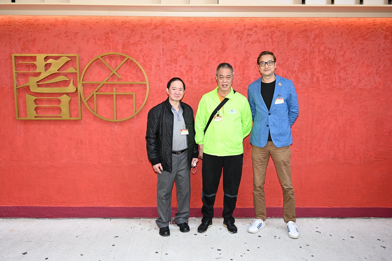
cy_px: 130
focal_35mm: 30
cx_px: 196
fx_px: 327
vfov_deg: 43.6
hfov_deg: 61.9
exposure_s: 1/200
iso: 400
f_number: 5
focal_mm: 30
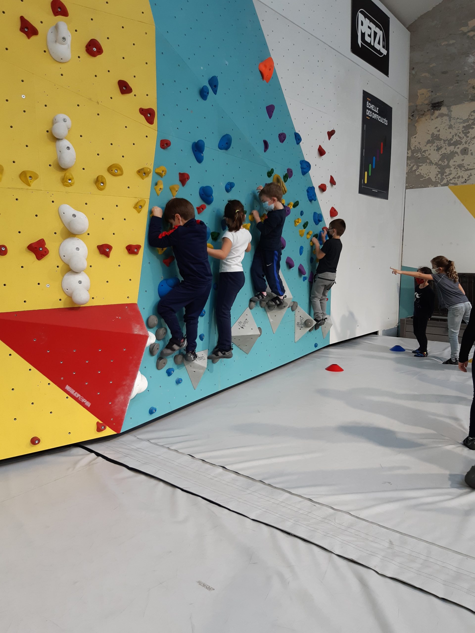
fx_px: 476
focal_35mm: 26
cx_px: 238
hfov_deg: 53.1
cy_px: 316
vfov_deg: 67.3
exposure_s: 1/100
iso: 80
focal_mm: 3.92
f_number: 1.7
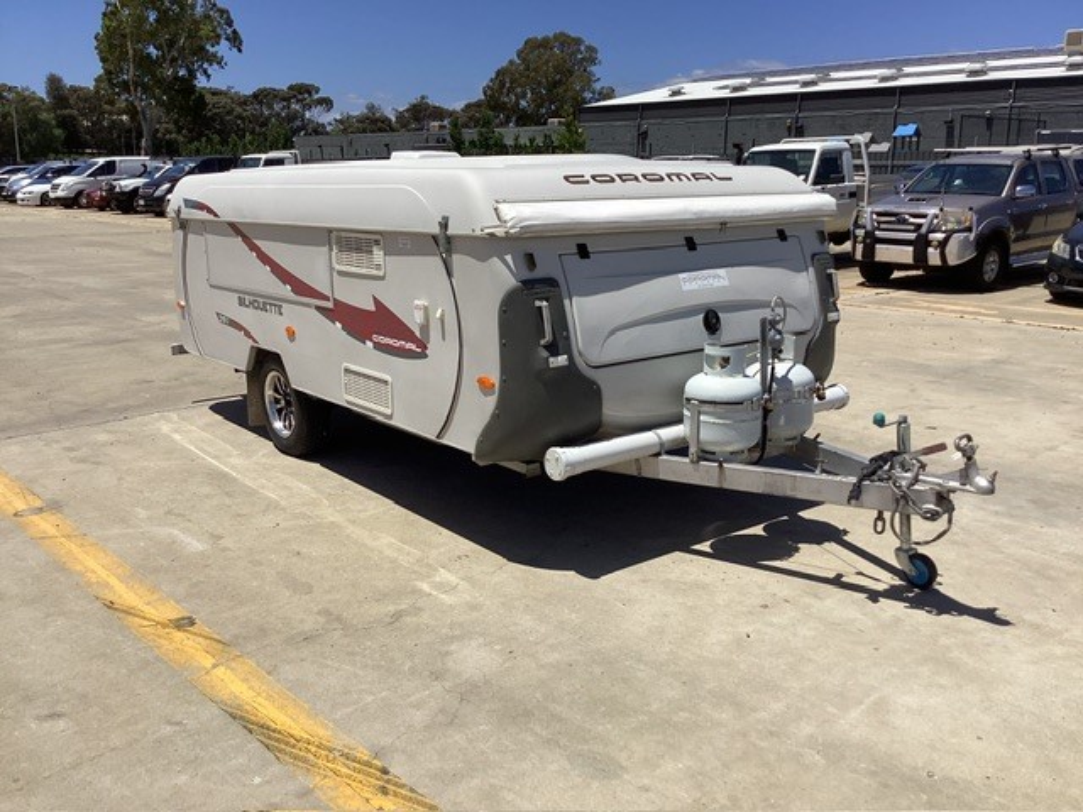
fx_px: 970
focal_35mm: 31
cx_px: 542
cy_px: 406
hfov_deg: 58.4
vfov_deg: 45.4
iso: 25
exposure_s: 1/2809
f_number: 2.4
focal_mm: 3.3
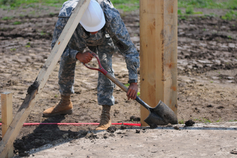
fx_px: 691
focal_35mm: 105
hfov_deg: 19.5
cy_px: 79
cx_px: 118
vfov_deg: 13.0
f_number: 2.8
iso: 320
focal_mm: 70
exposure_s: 1/4000
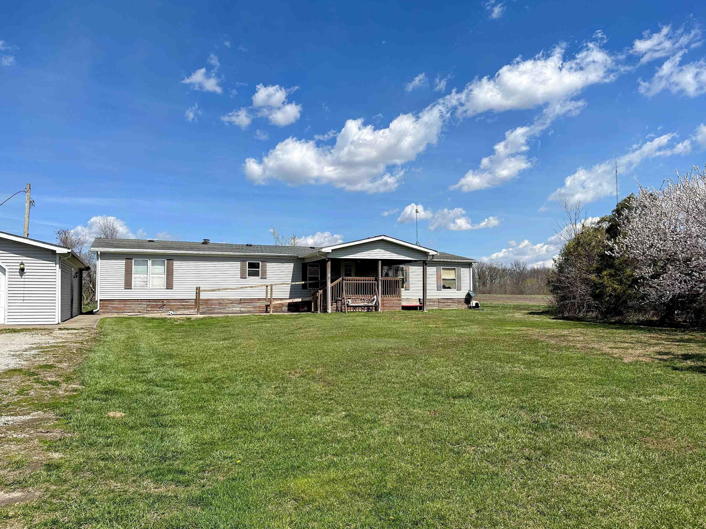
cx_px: 348
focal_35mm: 25
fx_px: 510
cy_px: 271
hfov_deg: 69.4
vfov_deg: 54.9
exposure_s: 1/7042
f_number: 1.78
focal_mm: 6.86
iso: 80
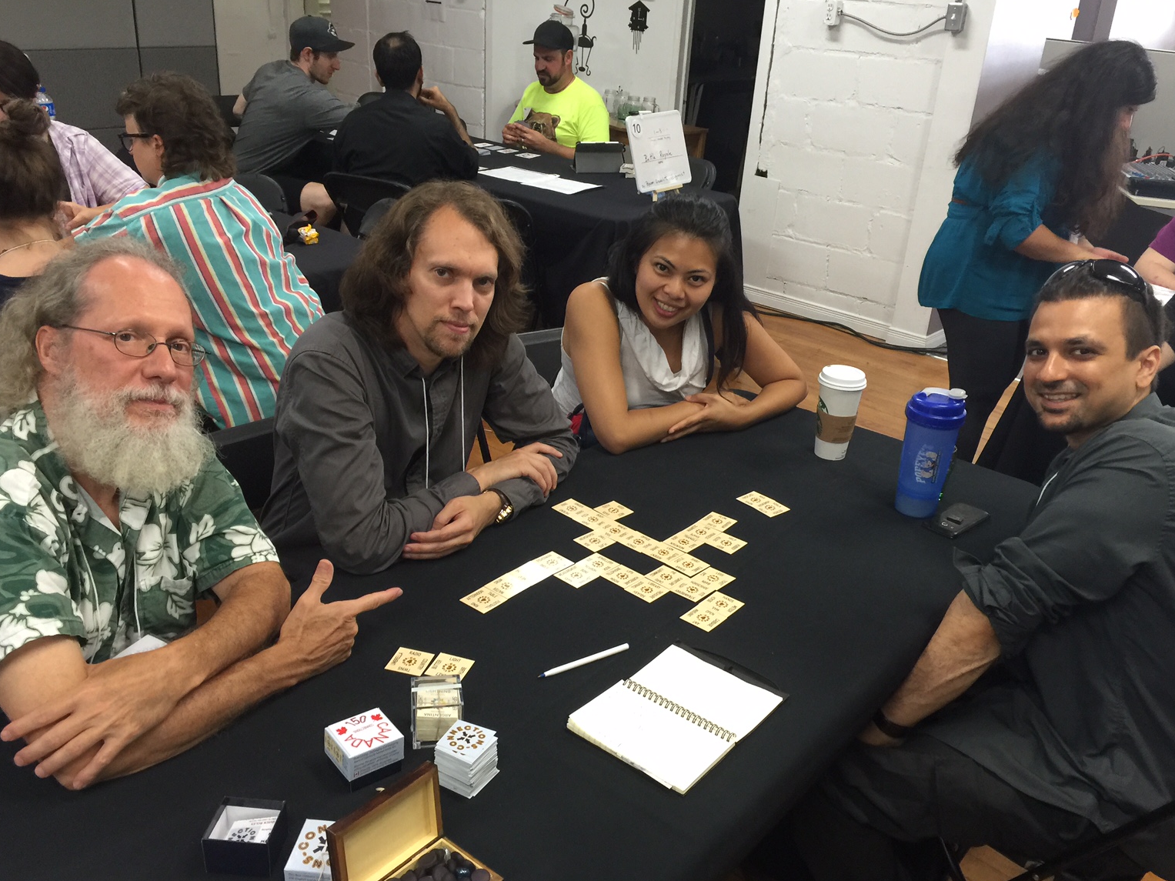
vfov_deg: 45.4
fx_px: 1052
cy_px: 463
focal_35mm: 31
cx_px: 598
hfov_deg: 58.4
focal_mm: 4.15
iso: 64
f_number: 2.2
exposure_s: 1/15
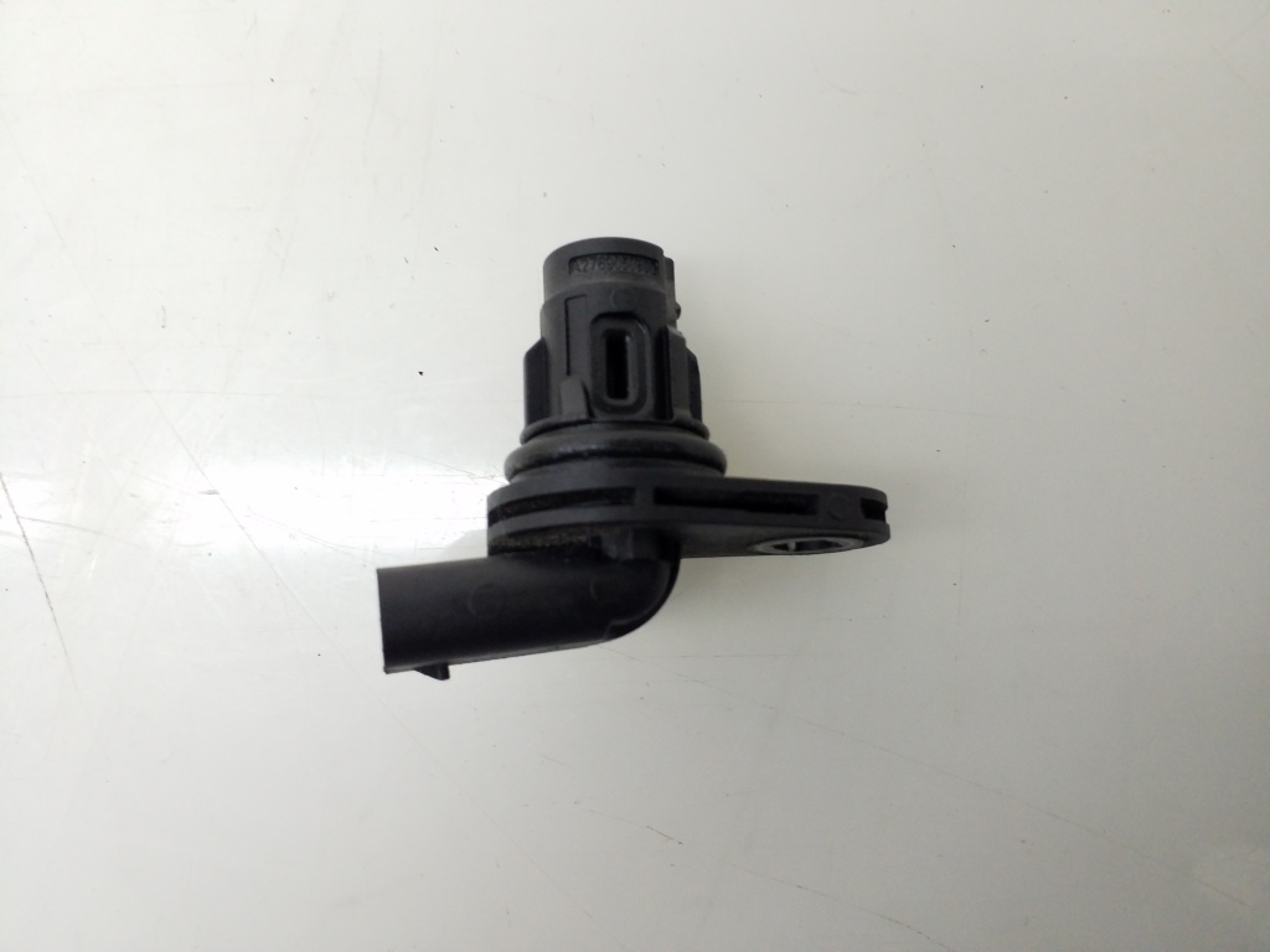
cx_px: 635
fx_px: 991
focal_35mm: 27
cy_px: 476
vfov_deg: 51.4
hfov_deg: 65.3
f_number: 1.9
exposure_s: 1/50
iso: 200
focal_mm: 3.6
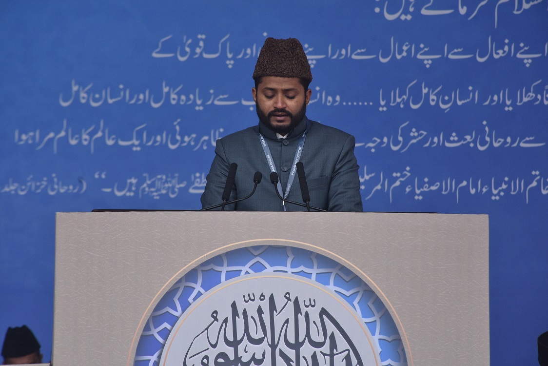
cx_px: 274
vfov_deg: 6.5
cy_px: 183
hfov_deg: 9.8
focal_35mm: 210
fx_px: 3197
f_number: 11
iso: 400
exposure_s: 1/160
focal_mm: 140
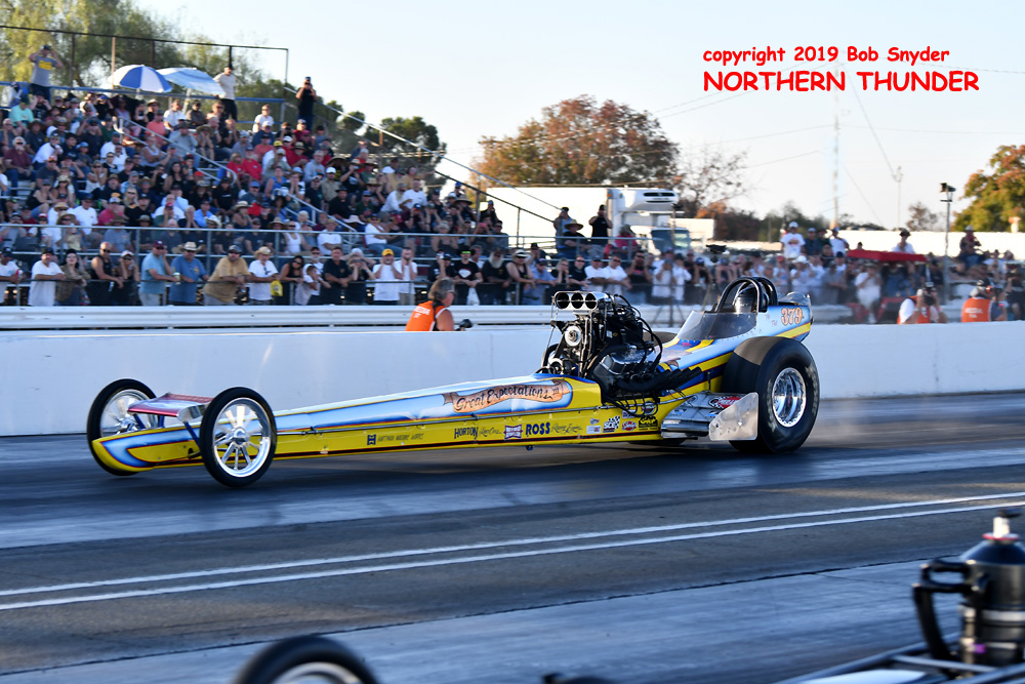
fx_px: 2990
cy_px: 342
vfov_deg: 13.0
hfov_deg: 19.5
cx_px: 512
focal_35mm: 105
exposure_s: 1/1000
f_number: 3.5
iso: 250
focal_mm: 70
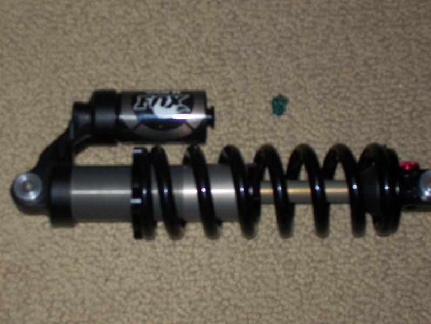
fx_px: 1022
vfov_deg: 18.0
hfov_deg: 23.8
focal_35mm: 82
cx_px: 216
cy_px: 162
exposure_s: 1/80
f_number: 4
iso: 160
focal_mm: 13.6
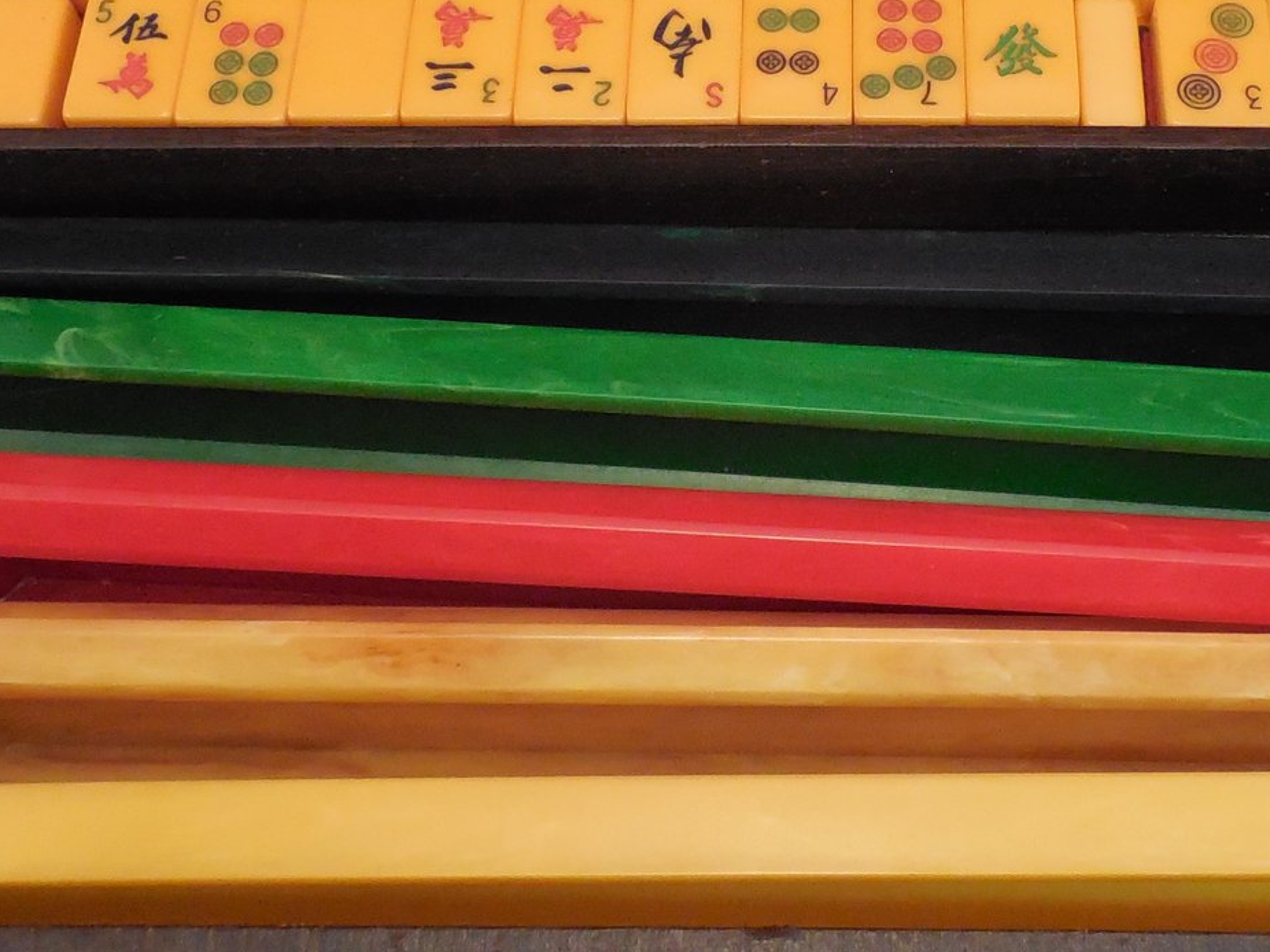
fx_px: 1981
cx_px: 786
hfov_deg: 35.4
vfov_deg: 26.6
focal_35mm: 54
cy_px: 209
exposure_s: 1/60
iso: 800
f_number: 3.3
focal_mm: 4.5
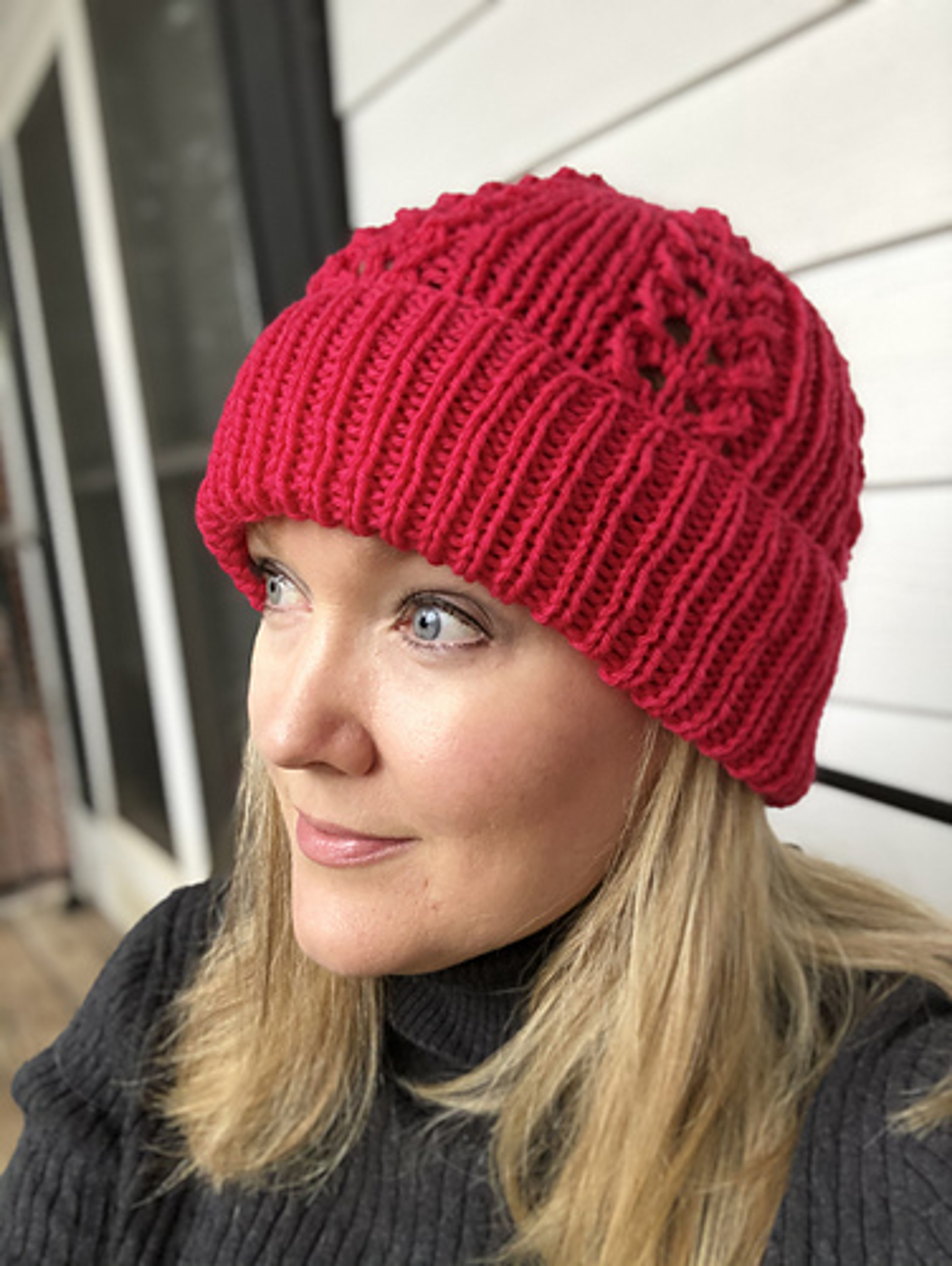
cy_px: 633
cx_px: 476
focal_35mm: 32
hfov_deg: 44.2
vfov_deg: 56.8
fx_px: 1171
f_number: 2.2
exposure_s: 1/30
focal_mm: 2.87
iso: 50
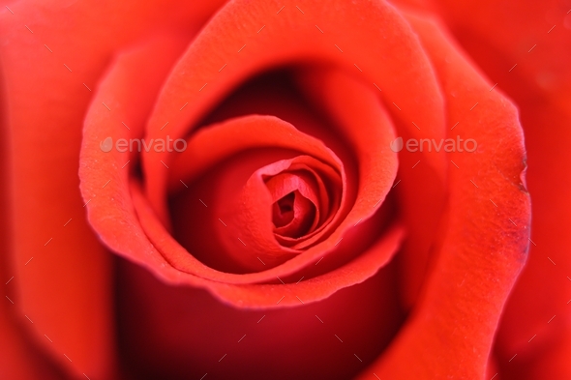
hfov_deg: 39.6
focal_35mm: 50
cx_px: 286
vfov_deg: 27.0
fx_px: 793
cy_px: 190
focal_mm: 50
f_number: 4
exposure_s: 1/500
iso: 800
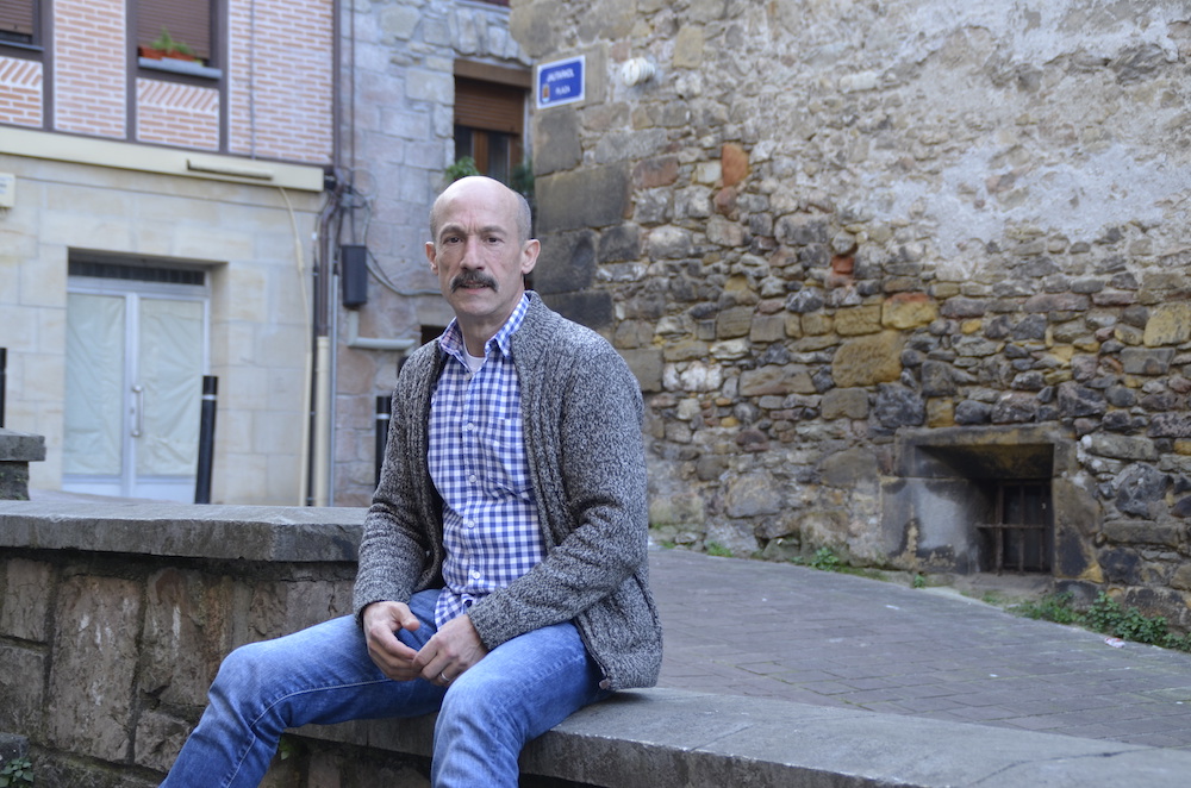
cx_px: 596
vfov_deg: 23.7
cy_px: 394
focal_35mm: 57
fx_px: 1882
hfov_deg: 35.1
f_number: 5
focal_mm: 38
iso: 400
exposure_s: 1/100
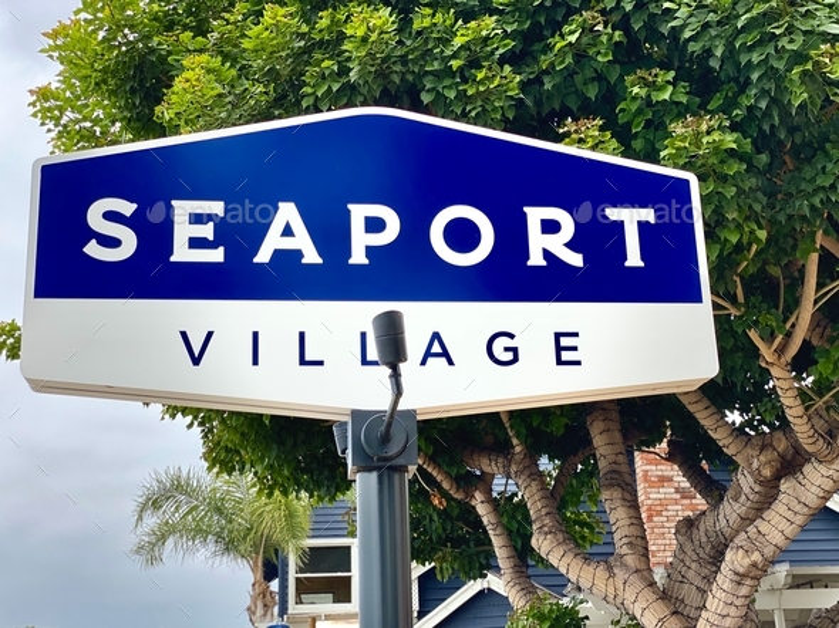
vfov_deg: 28.0
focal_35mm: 52
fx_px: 1260
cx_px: 420
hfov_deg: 36.8
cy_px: 314
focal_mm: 6
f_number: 2
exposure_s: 1/978
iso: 20
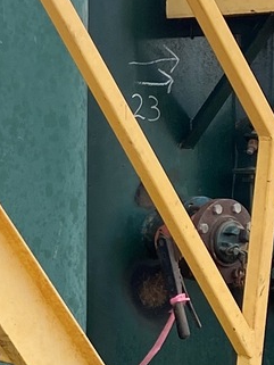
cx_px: -405
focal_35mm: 162
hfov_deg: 8.3
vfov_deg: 12.2
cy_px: 188
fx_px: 1709
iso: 32
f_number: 1.8
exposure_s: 1/685
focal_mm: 4.25
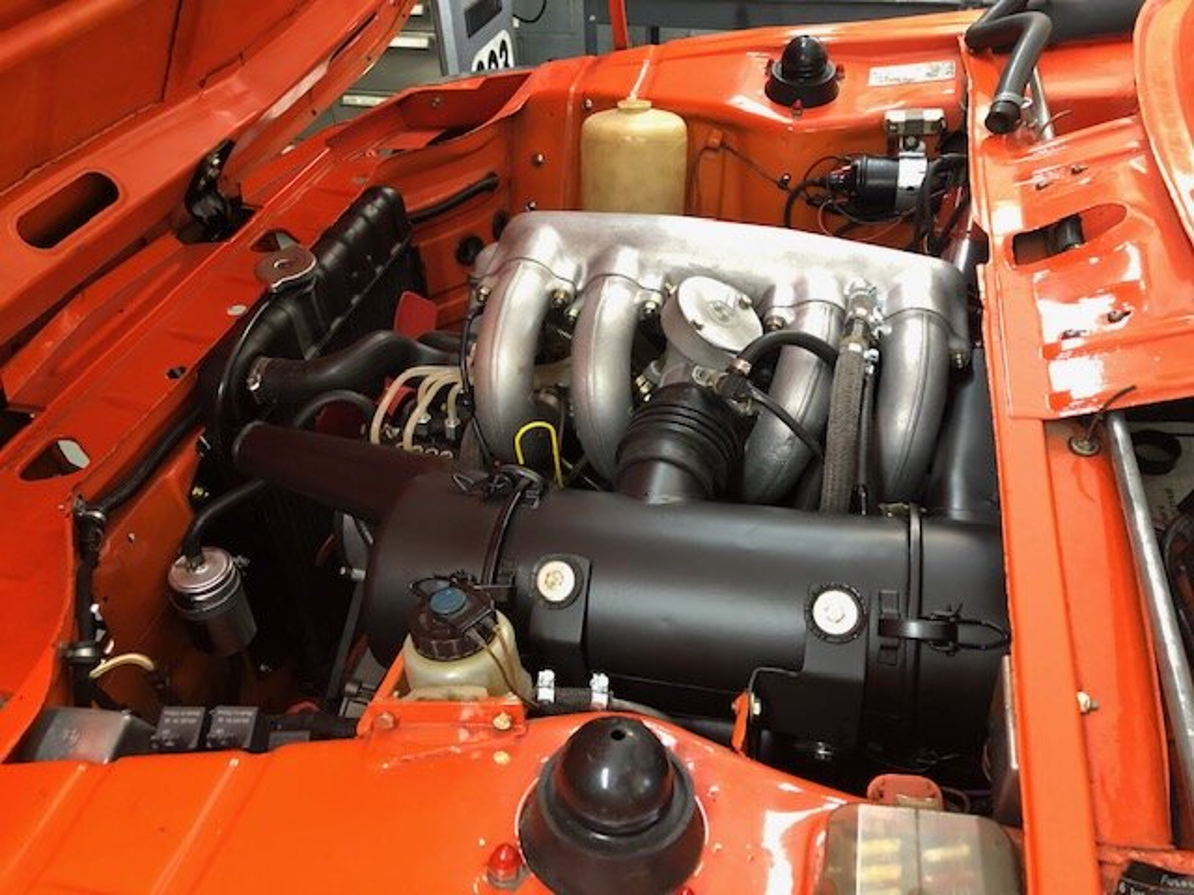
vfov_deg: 49.7
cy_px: 448
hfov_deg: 63.4
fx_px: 966
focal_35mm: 28
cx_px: 597
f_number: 1.8
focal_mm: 3.99
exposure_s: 1/15
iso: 64
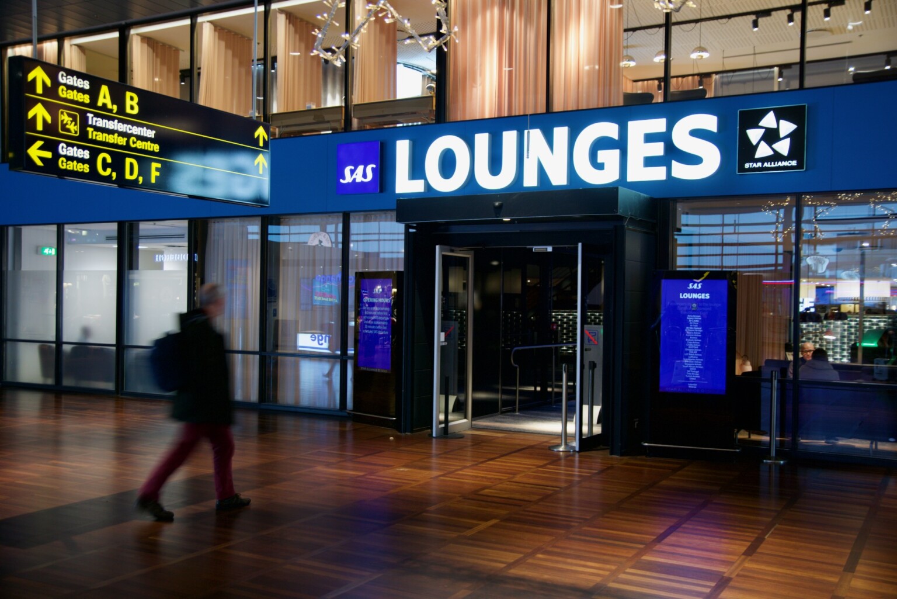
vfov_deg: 40.0
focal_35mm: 33
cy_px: 300
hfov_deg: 57.2
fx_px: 822
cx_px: 448
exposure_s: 1/13
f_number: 2.8
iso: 200
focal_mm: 22
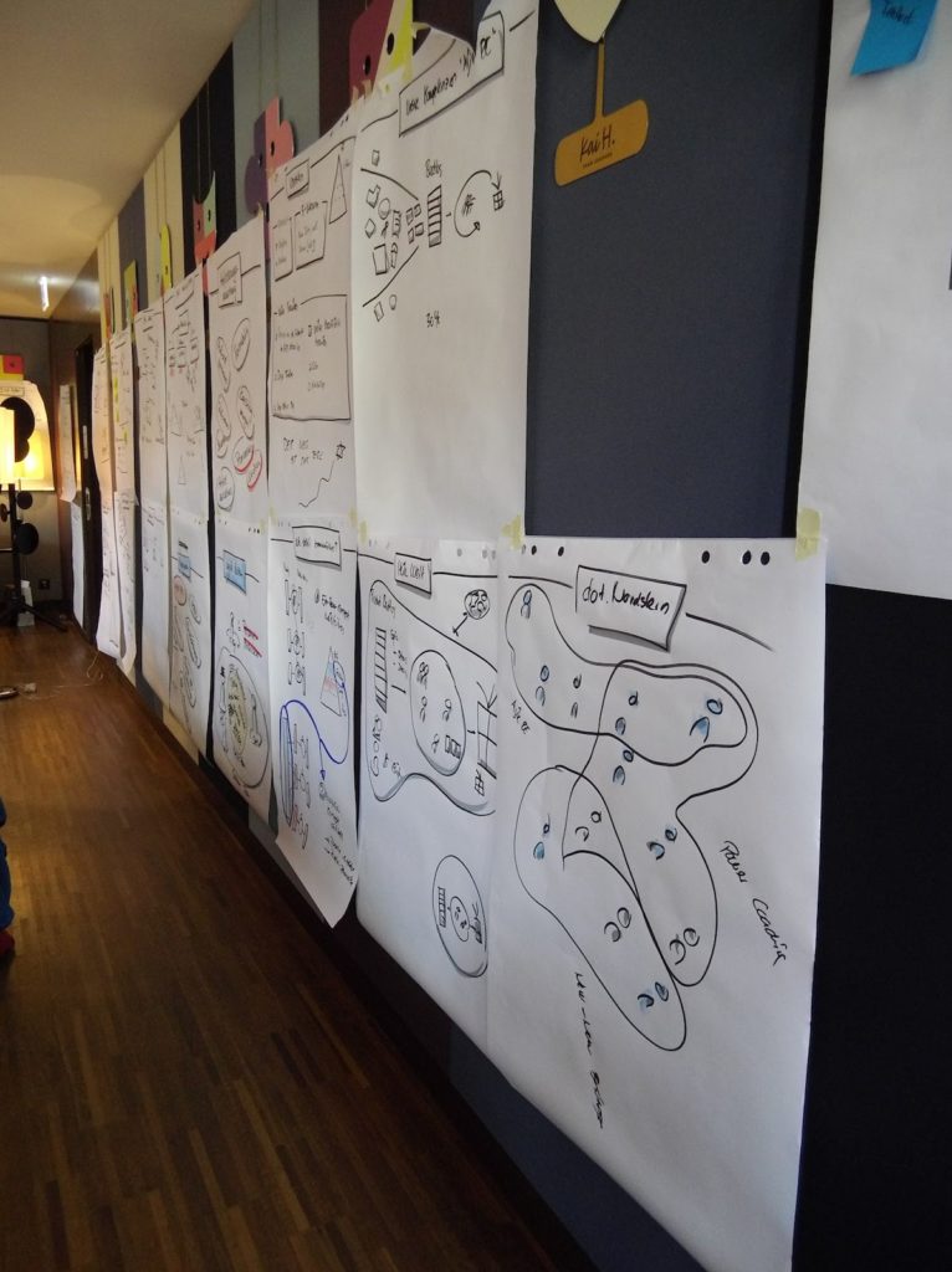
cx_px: 476
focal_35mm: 25
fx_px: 918
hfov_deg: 54.8
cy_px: 636
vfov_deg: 69.4
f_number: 3.5
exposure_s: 1/30
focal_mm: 4.5
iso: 280
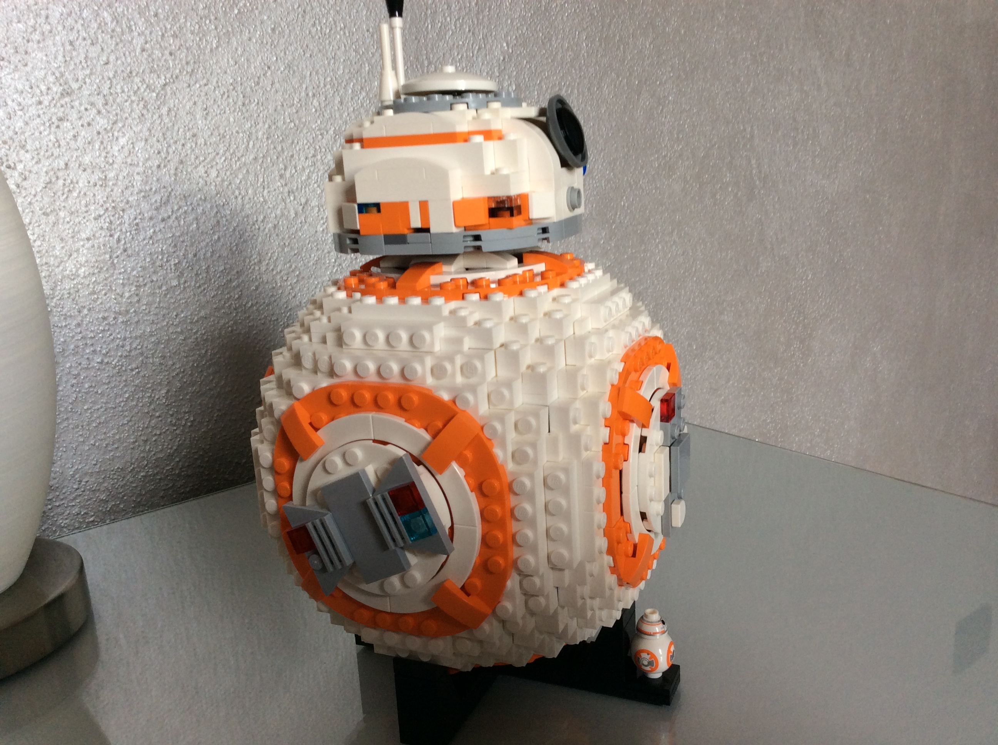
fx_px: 921
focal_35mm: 32
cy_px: 372
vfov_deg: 44.1
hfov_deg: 56.9
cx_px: 499
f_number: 2.4
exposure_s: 1/25
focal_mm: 3.3
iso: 40
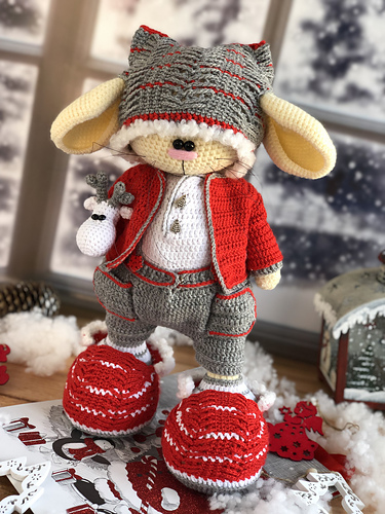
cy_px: 257
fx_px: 771
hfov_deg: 28.0
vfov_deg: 36.8
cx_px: 192
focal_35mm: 52
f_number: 2.4
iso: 64
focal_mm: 6
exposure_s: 1/60
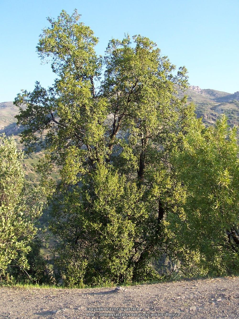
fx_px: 341
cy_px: 160
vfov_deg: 50.1
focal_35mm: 37
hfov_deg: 38.7
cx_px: 120
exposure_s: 1/250
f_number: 2.8
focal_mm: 5.6
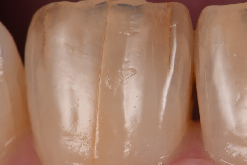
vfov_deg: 5.2
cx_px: 190
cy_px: 104
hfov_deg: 7.8
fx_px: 1803
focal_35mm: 263
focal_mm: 105
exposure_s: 1/160
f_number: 32
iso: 200
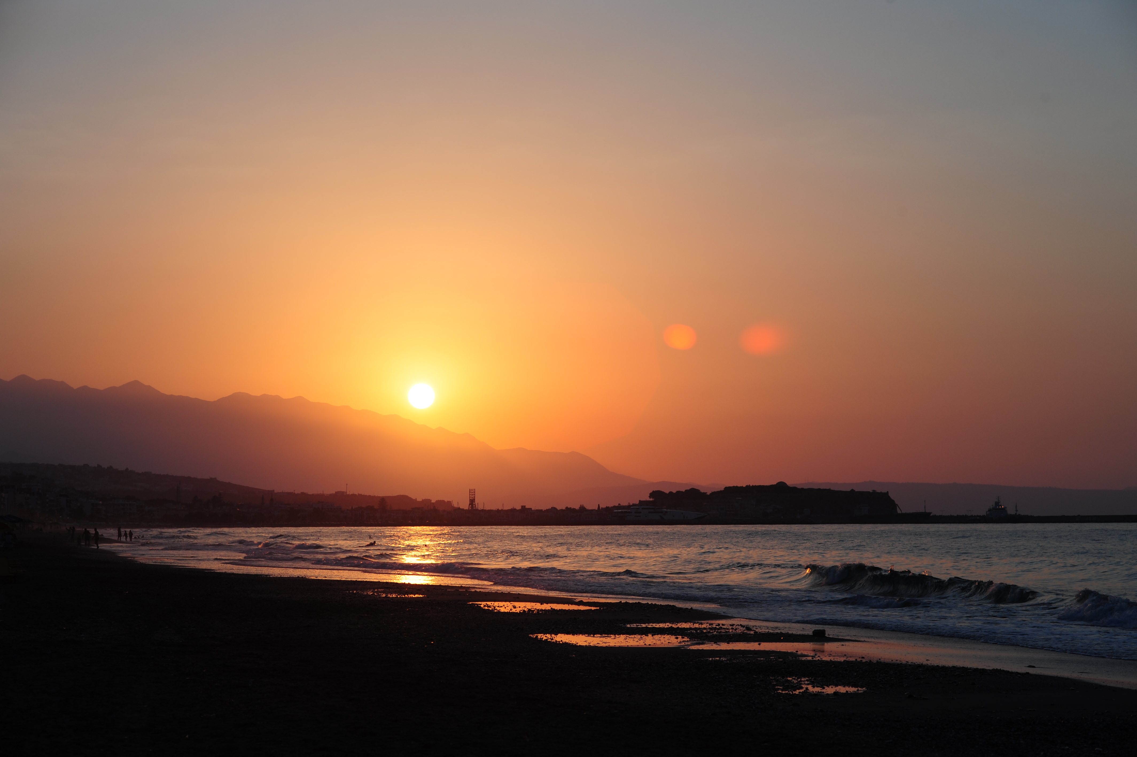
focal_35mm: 85
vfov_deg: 16.1
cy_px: 378
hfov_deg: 23.9
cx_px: 568
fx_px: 2683
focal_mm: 85
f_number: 6.3
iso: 200
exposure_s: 1/160
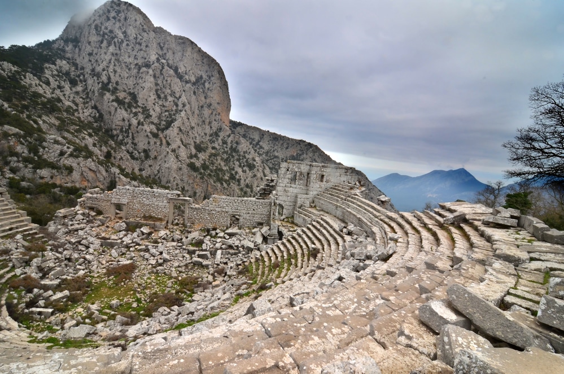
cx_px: 282
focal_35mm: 16
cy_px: 187
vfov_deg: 71.8
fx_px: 258
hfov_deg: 95.1
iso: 400
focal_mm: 11
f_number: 16
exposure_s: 1/50
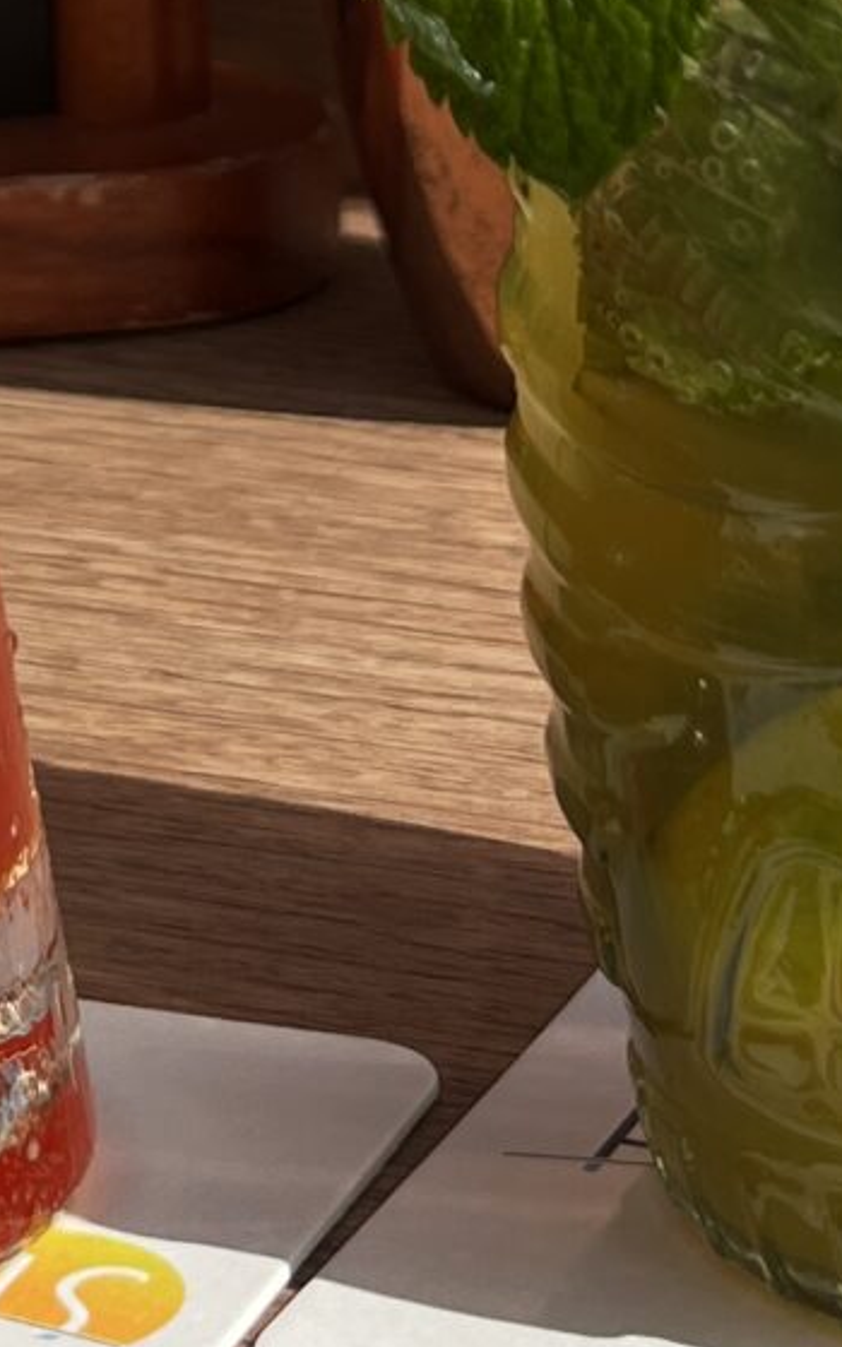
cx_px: -48
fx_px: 4626
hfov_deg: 10.3
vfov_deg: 15.4
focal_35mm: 126
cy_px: -594
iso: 50
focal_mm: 5.1
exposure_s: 1/3876
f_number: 1.6
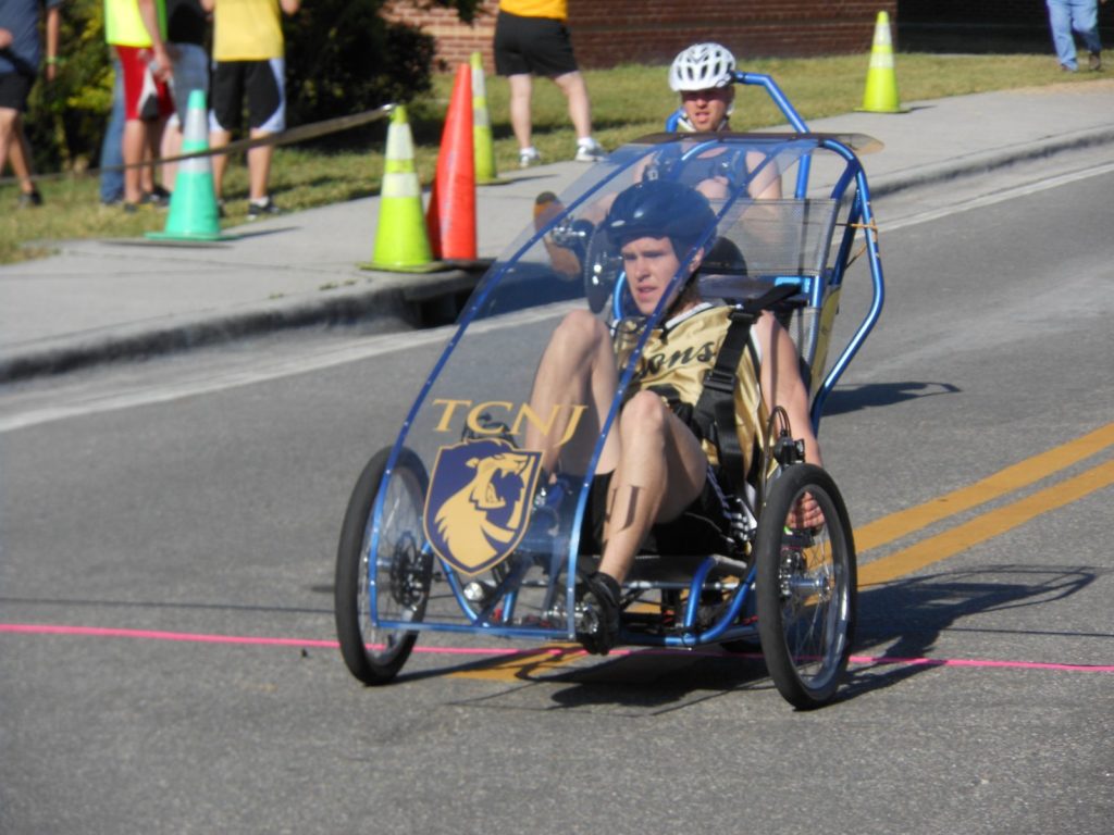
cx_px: 557
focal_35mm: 196
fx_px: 6308
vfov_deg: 7.6
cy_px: 418
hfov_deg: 10.1
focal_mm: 35
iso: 80
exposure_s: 1/400
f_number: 5.6
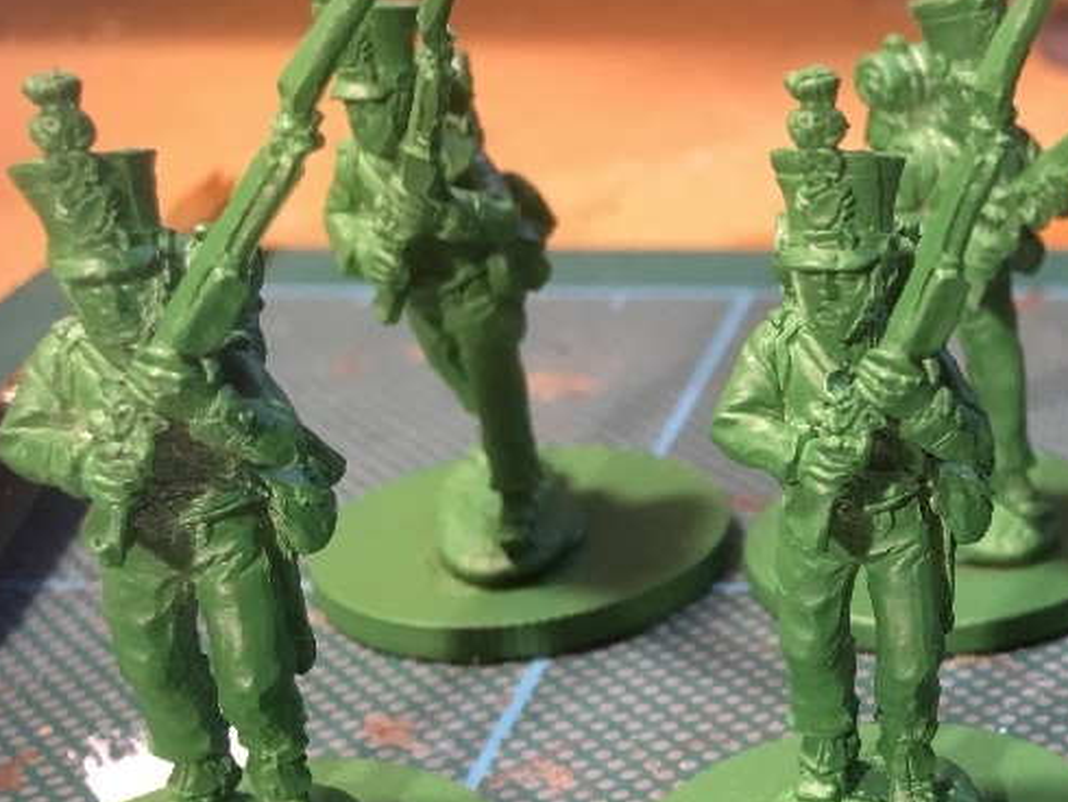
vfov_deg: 20.5
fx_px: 2192
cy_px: 639
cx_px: 1253
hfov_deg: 24.9
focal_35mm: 71
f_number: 2.2
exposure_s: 1/33
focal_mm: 4.15
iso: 50
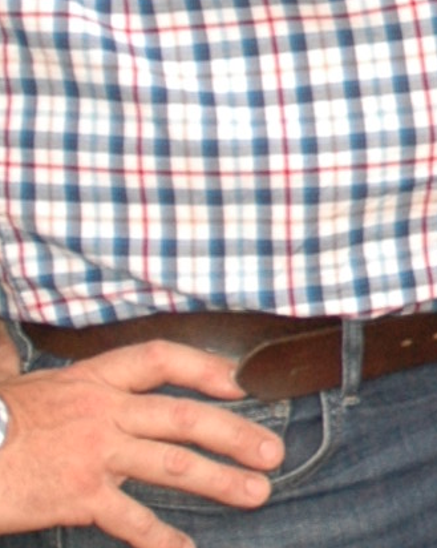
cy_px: -47
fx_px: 2994
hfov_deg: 7.7
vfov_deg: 10.3
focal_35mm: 185
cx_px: 1093
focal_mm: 18
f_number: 4
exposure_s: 1/500
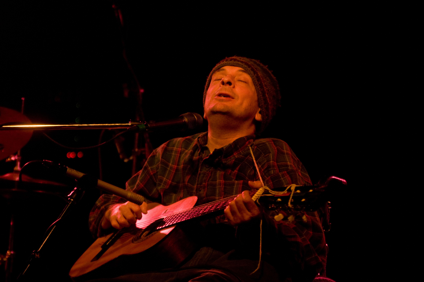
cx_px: 212
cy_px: 141
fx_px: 1235
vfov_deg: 13.0
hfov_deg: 19.5
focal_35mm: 105
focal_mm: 70
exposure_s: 1/80
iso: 800
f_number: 2.8
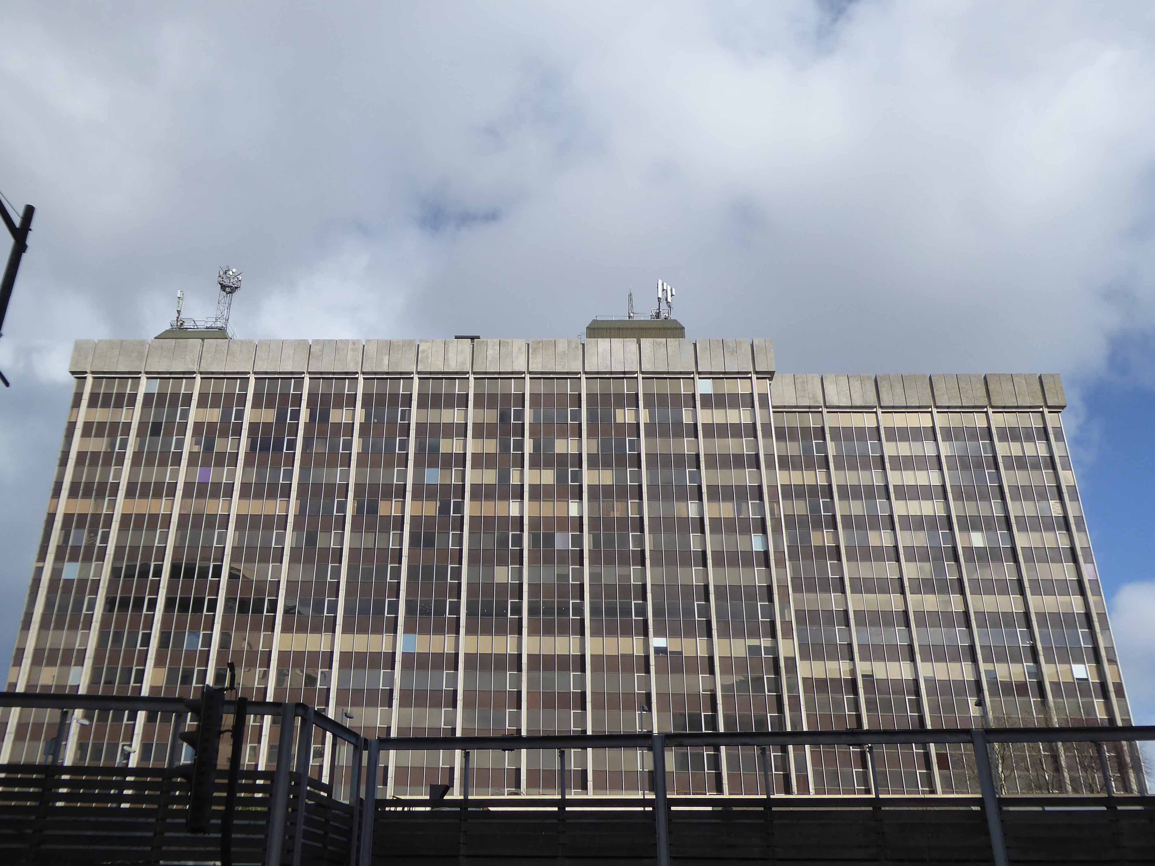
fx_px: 968
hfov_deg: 61.7
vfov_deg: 48.2
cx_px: 578
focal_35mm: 29
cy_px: 433
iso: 125
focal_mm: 5
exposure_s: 1/1300
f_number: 3.5
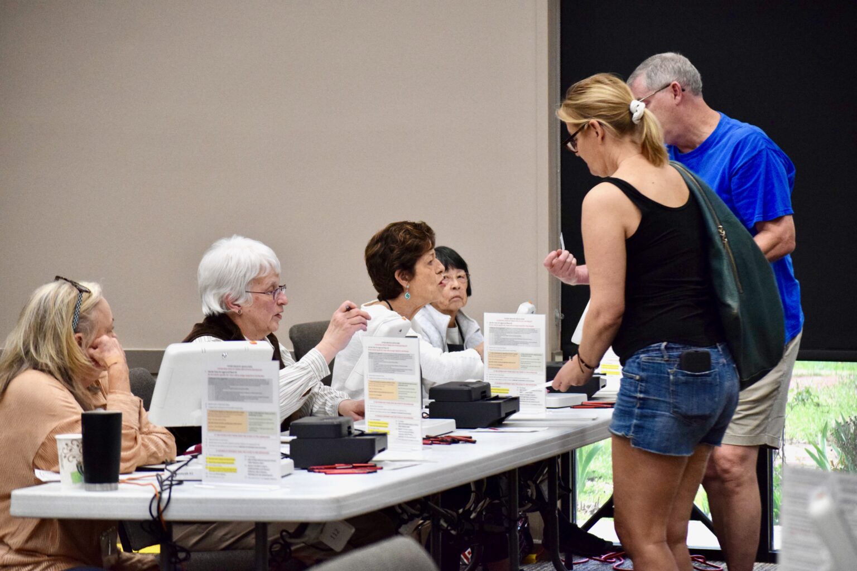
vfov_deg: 10.6
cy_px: 286
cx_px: 428
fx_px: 3071
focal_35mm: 129
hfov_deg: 15.9
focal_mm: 86
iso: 3200
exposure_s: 1/500
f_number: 4.2
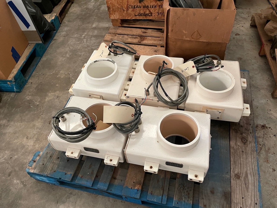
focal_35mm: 26
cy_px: 104
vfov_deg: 53.1
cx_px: 138
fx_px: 208
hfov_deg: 67.3
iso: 500
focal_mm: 5.1
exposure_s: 1/49
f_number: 1.6
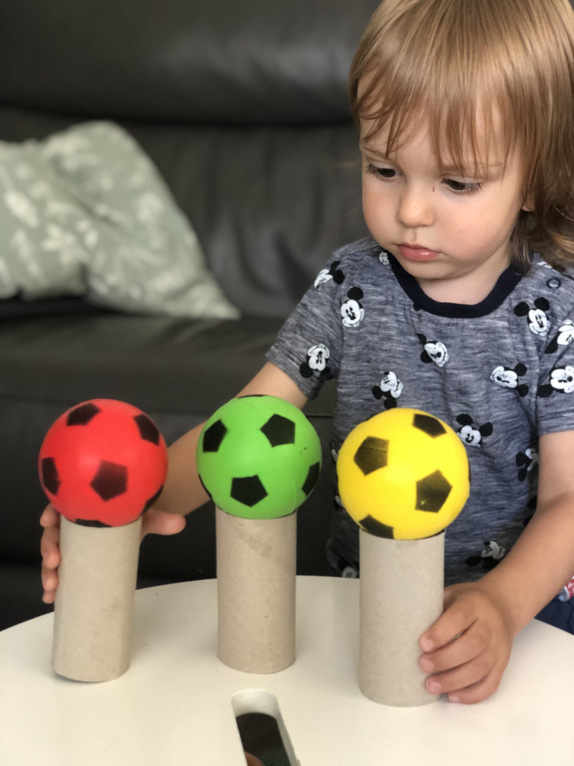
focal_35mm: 52
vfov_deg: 36.8
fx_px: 1150
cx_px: 287
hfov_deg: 28.0
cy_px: 383
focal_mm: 6
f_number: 2.4
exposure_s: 1/24
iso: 160
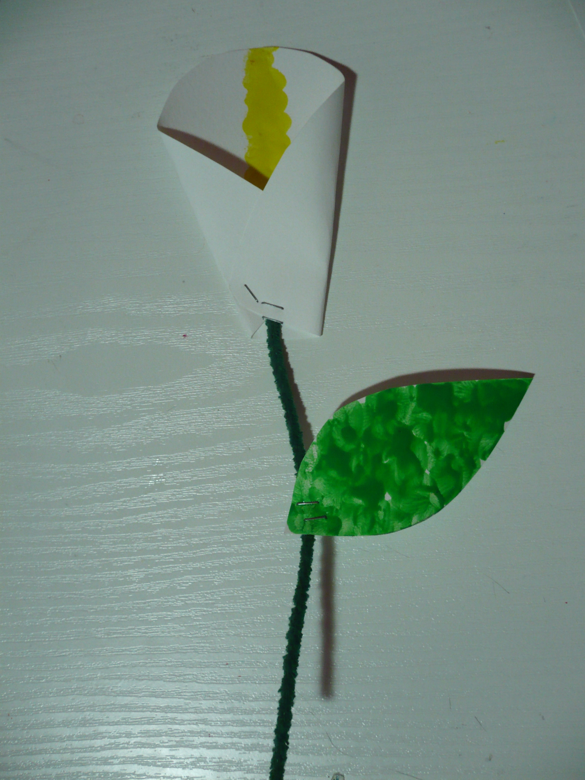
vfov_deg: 52.6
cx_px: 292
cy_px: 390
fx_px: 789
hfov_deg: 40.7
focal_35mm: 35
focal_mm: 5.8
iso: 200
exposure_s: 1/20
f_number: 2.8
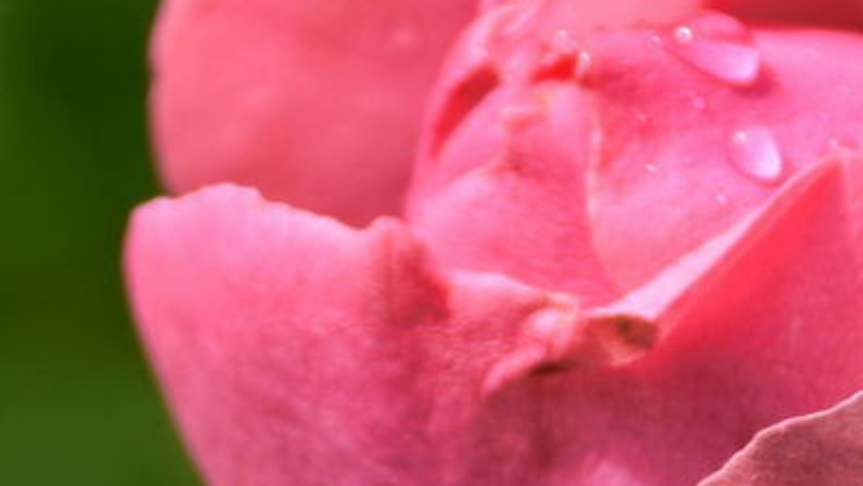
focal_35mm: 1607
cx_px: 458
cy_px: 484
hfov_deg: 1.3
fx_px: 36783
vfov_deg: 0.8
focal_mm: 250
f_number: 6.3
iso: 100
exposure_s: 1/400
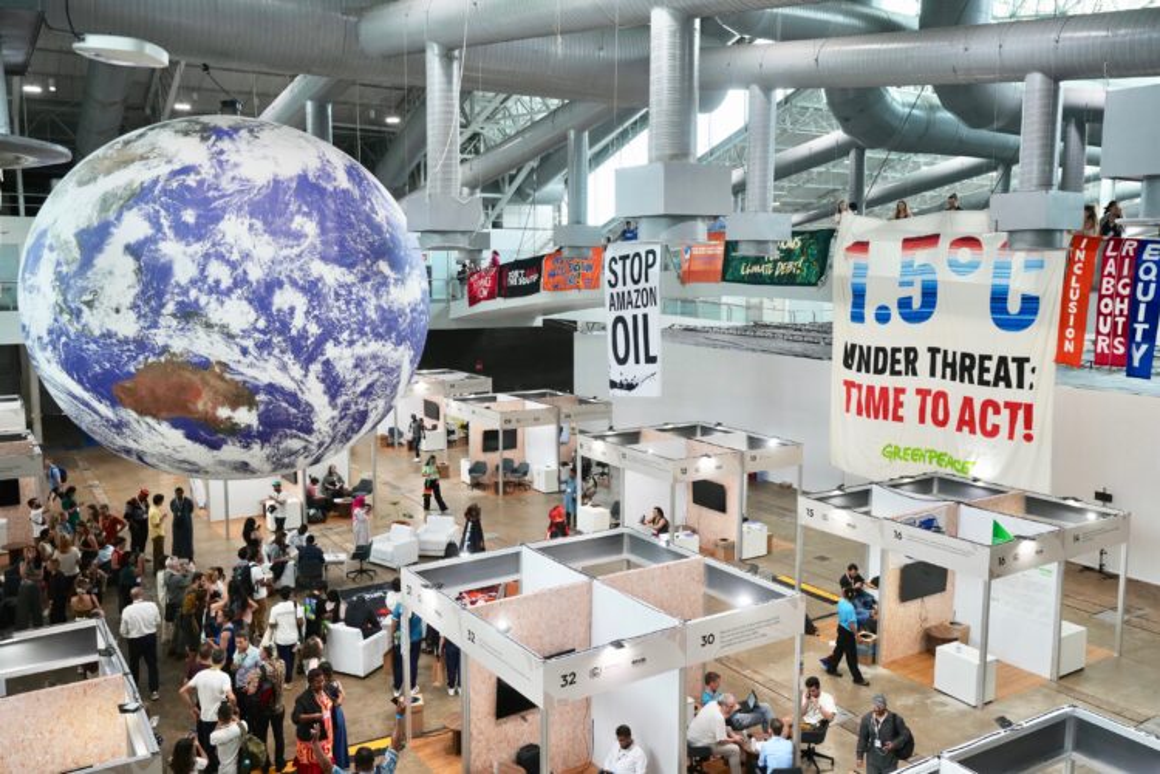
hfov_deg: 61.9
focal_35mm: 30
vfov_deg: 43.6
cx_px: 580
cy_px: 387
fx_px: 967
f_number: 4.5
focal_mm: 30
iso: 800
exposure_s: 1/160
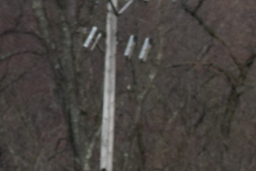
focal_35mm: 1508
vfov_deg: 0.9
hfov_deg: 1.4
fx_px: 10722
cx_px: 637
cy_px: 321
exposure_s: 1/1000
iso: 400
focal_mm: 175
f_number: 5.3
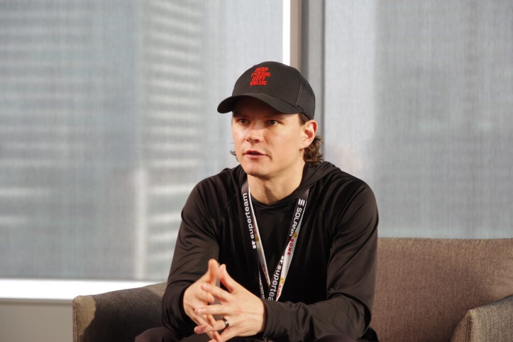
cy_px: 171
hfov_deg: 16.1
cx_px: 256
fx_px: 1810
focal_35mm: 127
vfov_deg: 10.8
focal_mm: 85
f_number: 5.6
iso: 800
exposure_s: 1/60
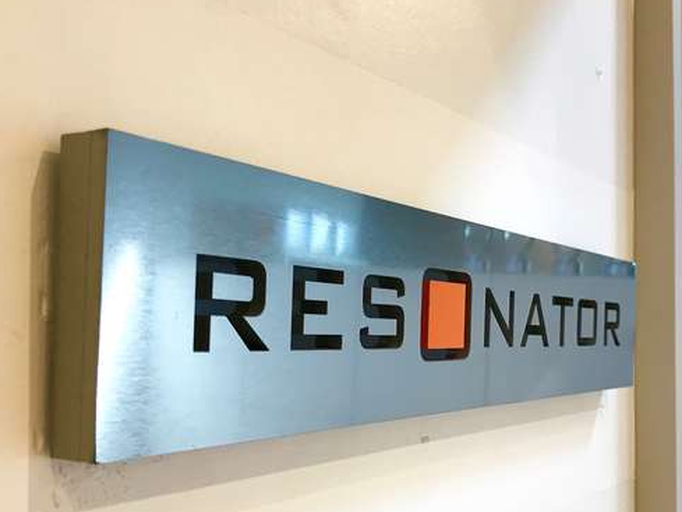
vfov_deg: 32.7
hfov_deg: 42.7
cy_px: 321
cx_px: 417
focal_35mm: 44
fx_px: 867
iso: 40
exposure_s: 1/24
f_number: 1.8
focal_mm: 3.99
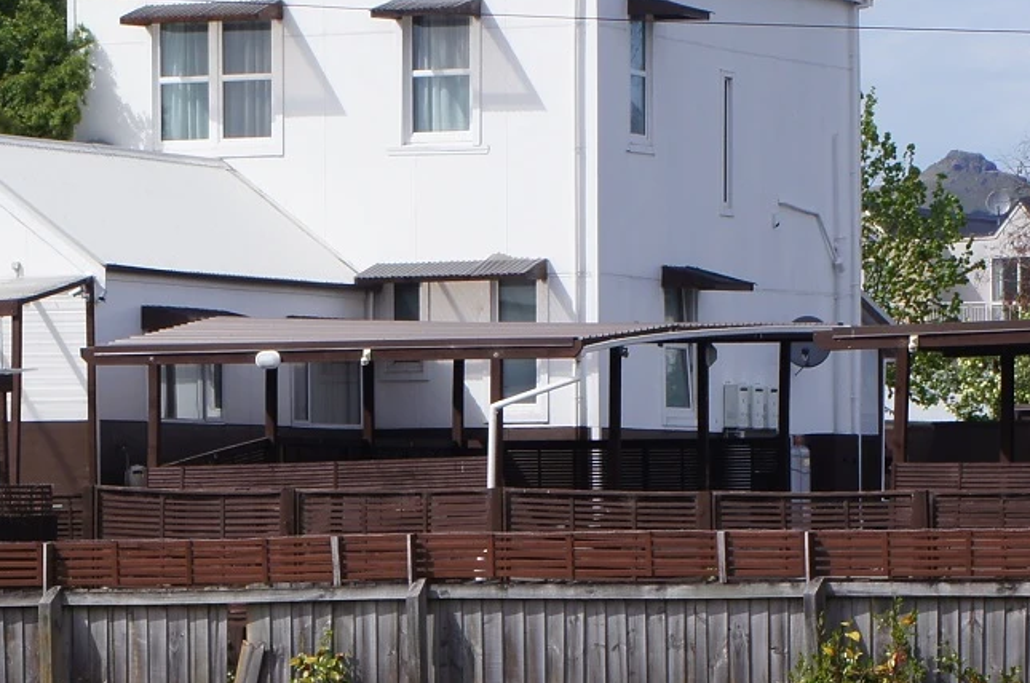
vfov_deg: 5.9
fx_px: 6582
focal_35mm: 230
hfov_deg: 8.9
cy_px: 878
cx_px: 185
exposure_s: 1/160
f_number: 13
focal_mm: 55
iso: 100
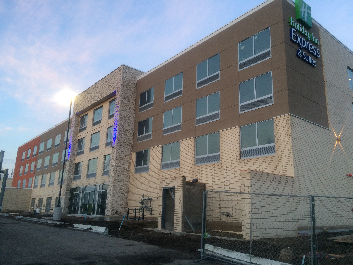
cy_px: 132
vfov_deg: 48.2
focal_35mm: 29
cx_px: 176
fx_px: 296
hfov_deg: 61.7
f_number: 2.2
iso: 64
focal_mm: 4.15
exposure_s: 1/120
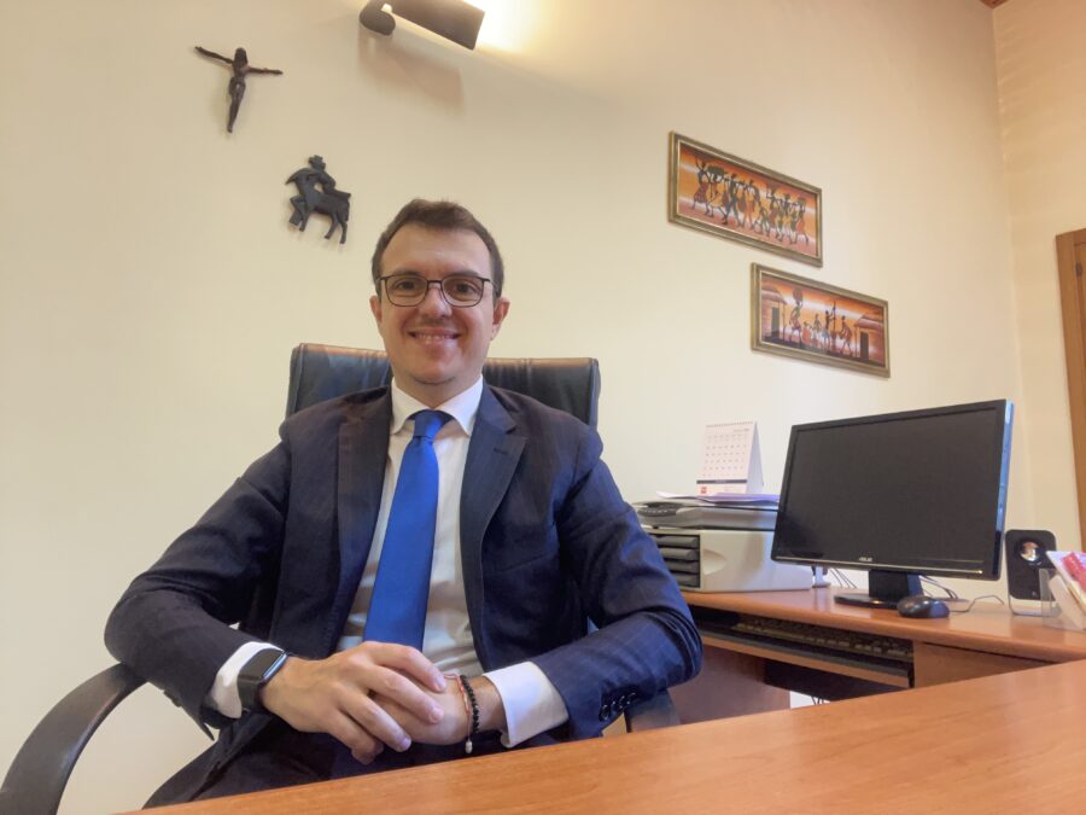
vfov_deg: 58.9
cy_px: 408
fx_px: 722
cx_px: 543
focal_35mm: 23
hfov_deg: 73.9
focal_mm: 2.71
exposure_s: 1/33
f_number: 2.2
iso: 250
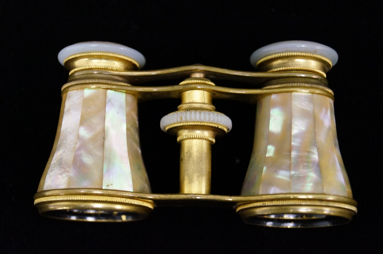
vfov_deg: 18.1
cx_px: 192
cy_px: 127
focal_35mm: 75
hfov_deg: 27.0
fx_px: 797
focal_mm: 50
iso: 3200
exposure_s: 1/50
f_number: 5.6
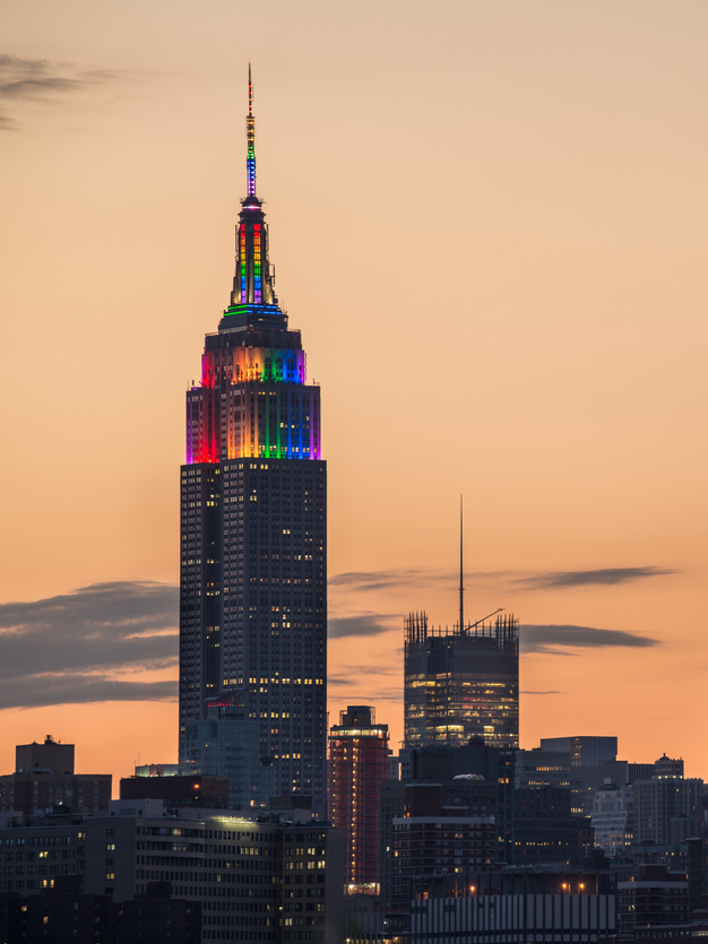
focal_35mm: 289
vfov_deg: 6.9
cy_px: 472
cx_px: 629
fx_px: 7883
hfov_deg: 5.1
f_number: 7.1
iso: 100
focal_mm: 200
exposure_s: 1/5
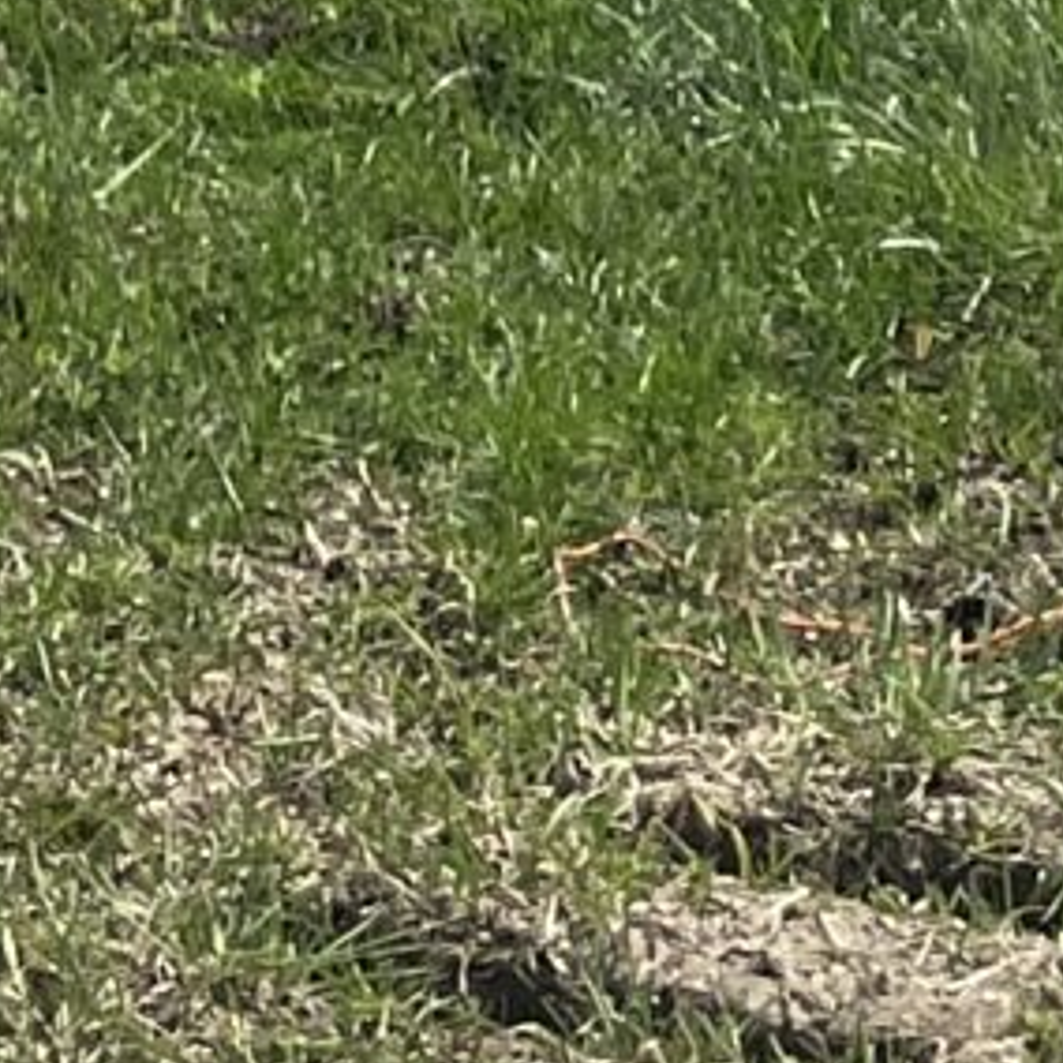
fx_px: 7192
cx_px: -146
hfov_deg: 8.4
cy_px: -2482
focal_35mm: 207
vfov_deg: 7.2
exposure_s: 1/5051
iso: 32
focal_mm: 4.2
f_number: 1.6
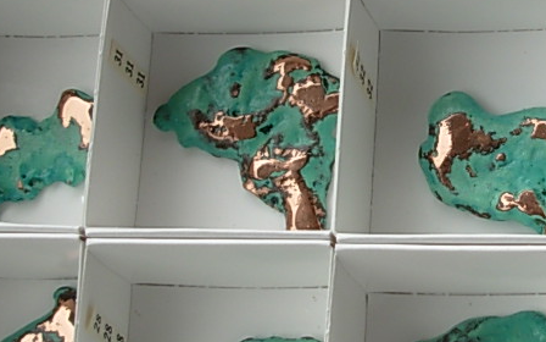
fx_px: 1369
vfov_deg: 14.2
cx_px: 491
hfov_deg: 22.0
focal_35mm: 92
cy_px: 148
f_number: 2.9
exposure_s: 1/497
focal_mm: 6.3
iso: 50
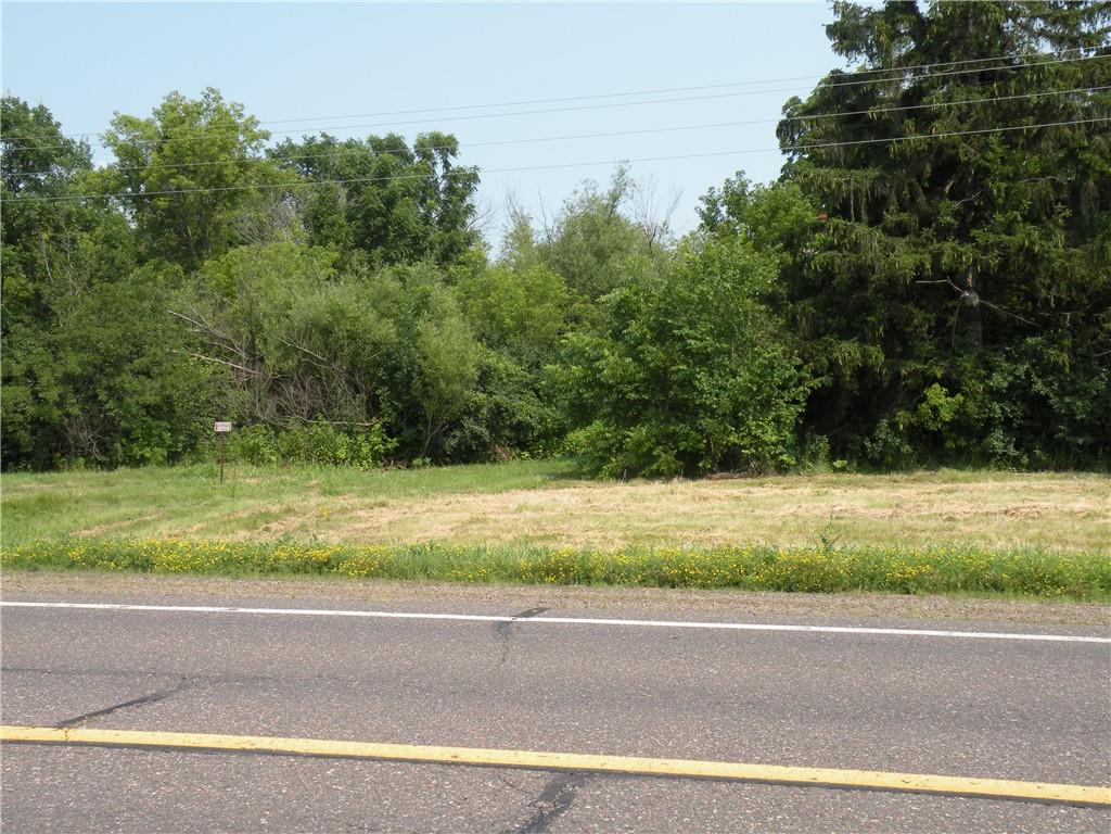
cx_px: 556
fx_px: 1348
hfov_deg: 44.8
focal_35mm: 42
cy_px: 417
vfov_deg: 34.3
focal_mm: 7.4
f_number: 5.6
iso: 64
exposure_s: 1/198
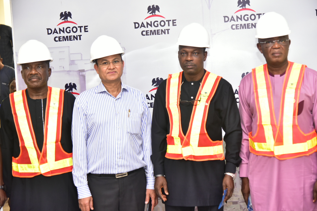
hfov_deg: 30.5
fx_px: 581
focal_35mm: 66
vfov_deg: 20.6
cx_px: 161
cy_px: 107
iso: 3200
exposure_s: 1/100
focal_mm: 65
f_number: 4
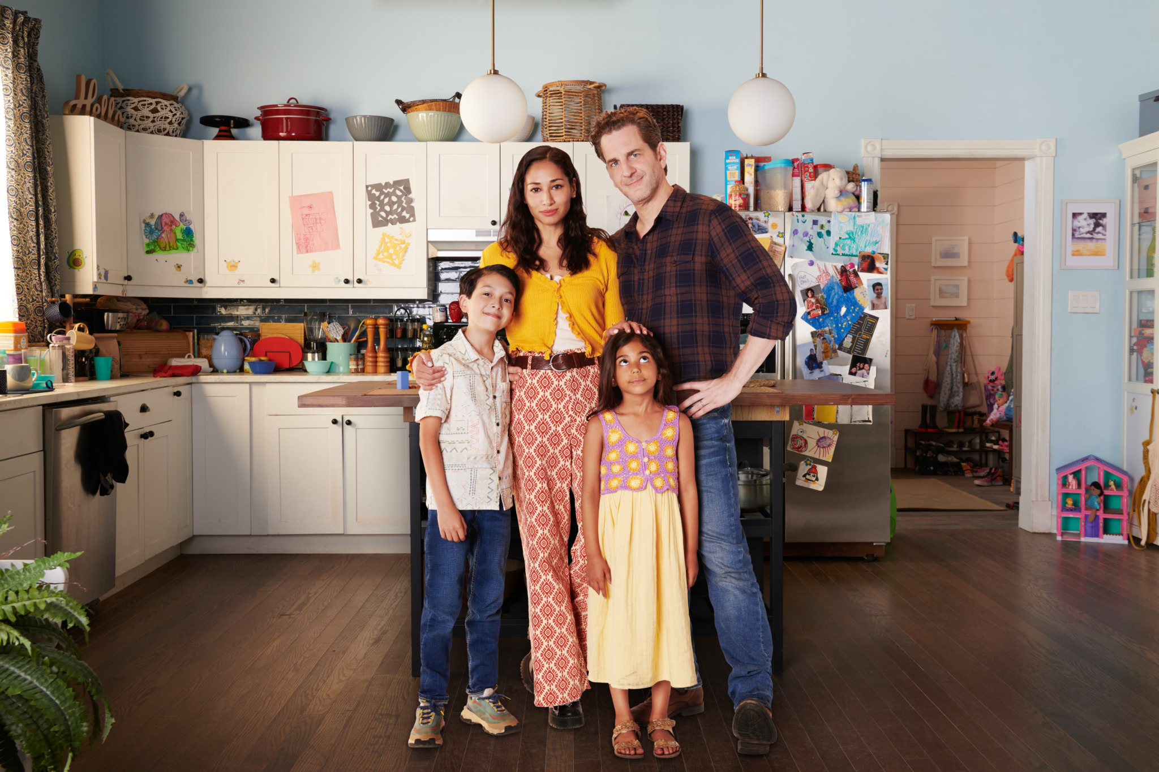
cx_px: 580
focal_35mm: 38
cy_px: 386
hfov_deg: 50.7
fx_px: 1223
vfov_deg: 35.0
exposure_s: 1/200
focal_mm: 38
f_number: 9
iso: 400
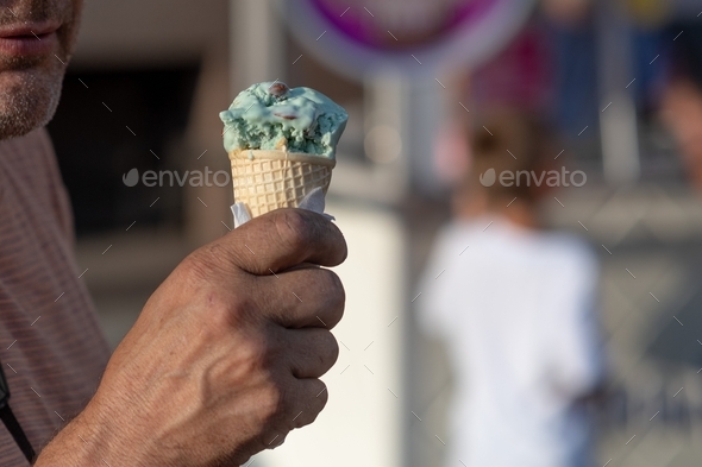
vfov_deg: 10.7
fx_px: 2485
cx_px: 351
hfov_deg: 16.1
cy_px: 234
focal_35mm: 128
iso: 400
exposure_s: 1/5000
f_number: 3.5
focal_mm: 85
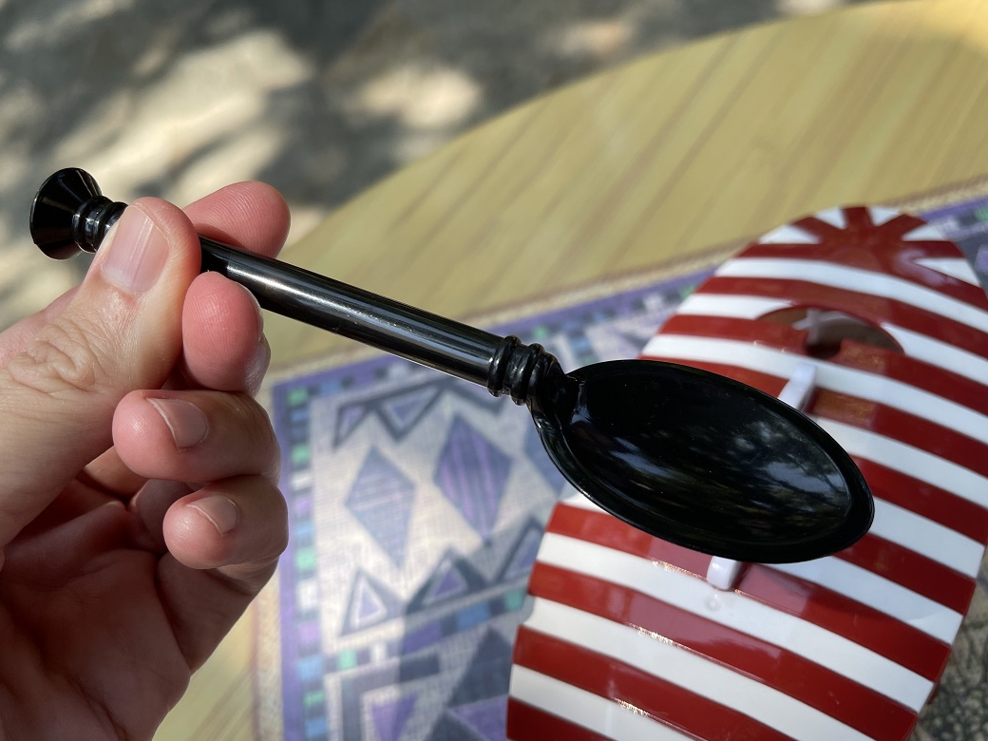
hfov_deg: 60.0
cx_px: 484
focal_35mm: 30
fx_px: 856
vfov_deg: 46.8
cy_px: 389
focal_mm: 5.1
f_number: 1.6
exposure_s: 1/668
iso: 32
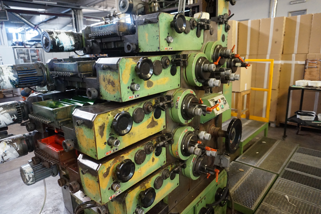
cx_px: 160
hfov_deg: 73.8
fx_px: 214
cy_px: 107
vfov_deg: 53.1
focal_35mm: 24
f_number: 3.5
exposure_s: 1/50
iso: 3200
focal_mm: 16
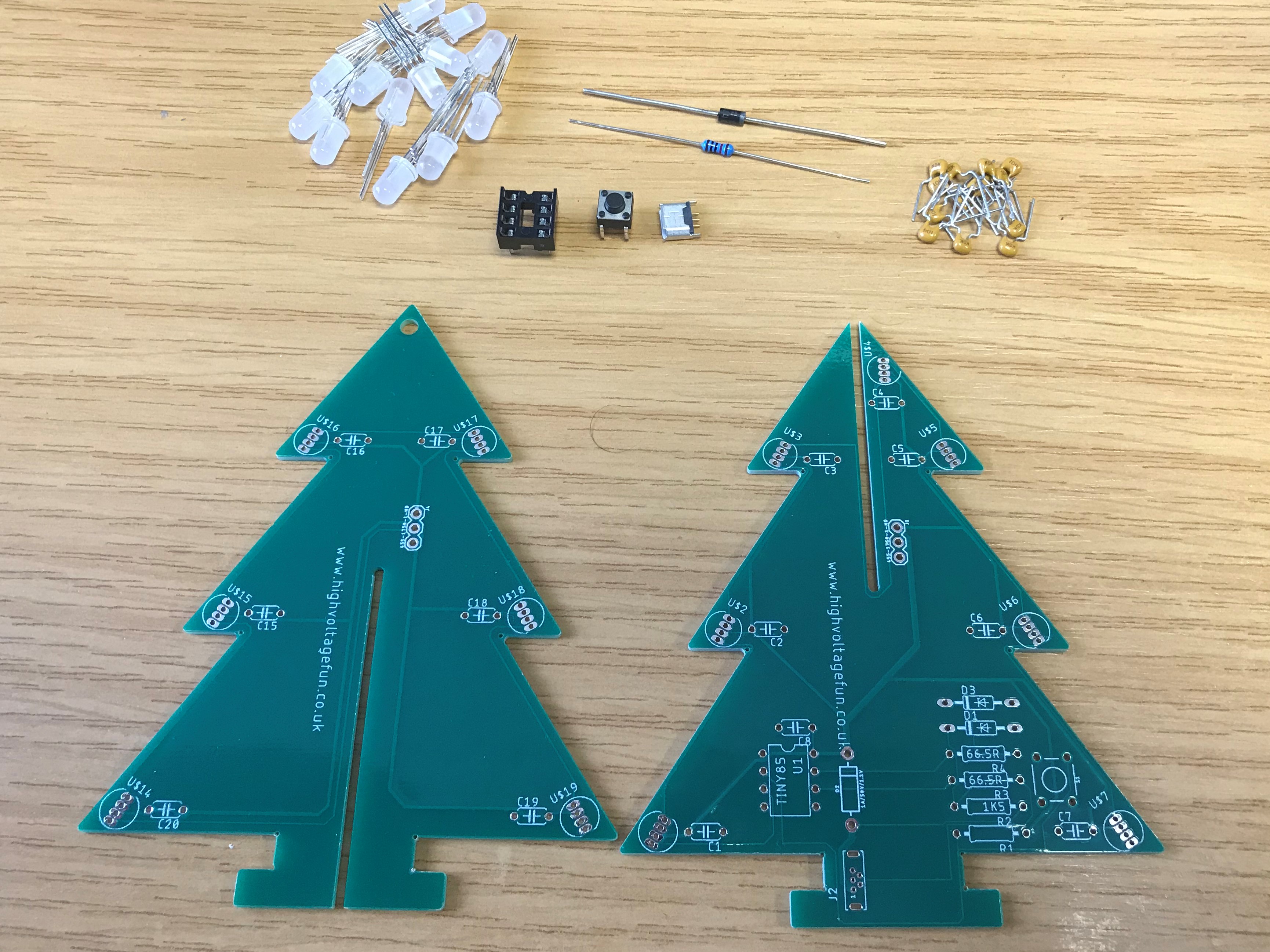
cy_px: 476
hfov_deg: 63.4
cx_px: 635
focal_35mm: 28
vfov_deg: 49.7
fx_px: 1027
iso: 40
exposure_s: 1/33
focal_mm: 3.99
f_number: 1.8
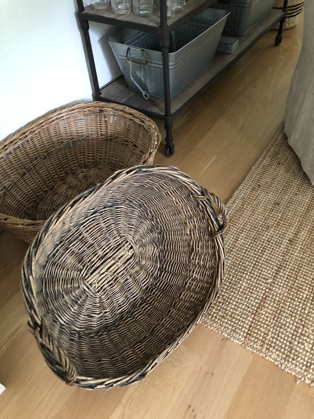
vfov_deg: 63.4
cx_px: 157
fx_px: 339
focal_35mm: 28
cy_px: 210
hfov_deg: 49.7
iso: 80
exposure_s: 1/5
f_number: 1.8
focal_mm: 3.99
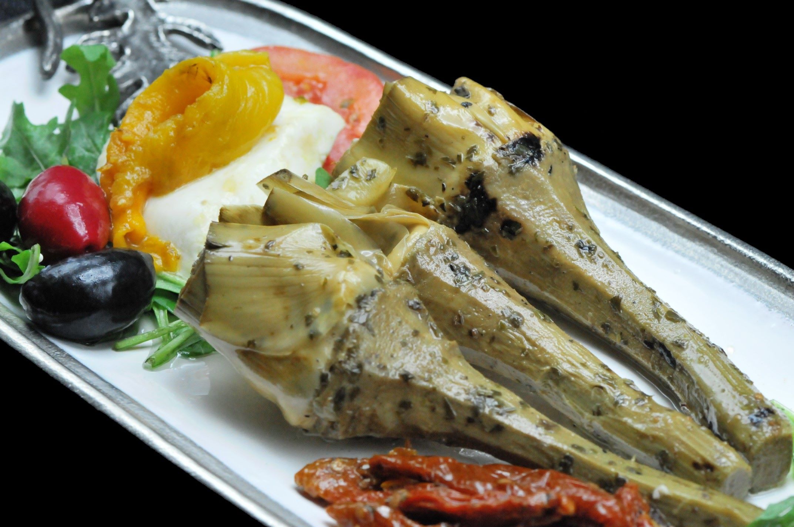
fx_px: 3469
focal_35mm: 158
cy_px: 264
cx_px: 397
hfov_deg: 13.1
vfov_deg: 8.7
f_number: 10
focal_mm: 105
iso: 3200
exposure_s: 1/400
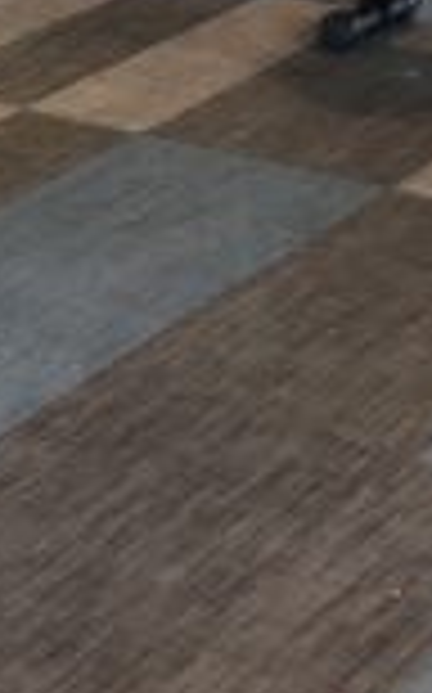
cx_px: -320
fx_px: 2793
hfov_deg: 8.5
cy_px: -284
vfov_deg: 13.5
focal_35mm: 148
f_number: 1.8
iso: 40
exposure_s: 1/20
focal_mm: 4
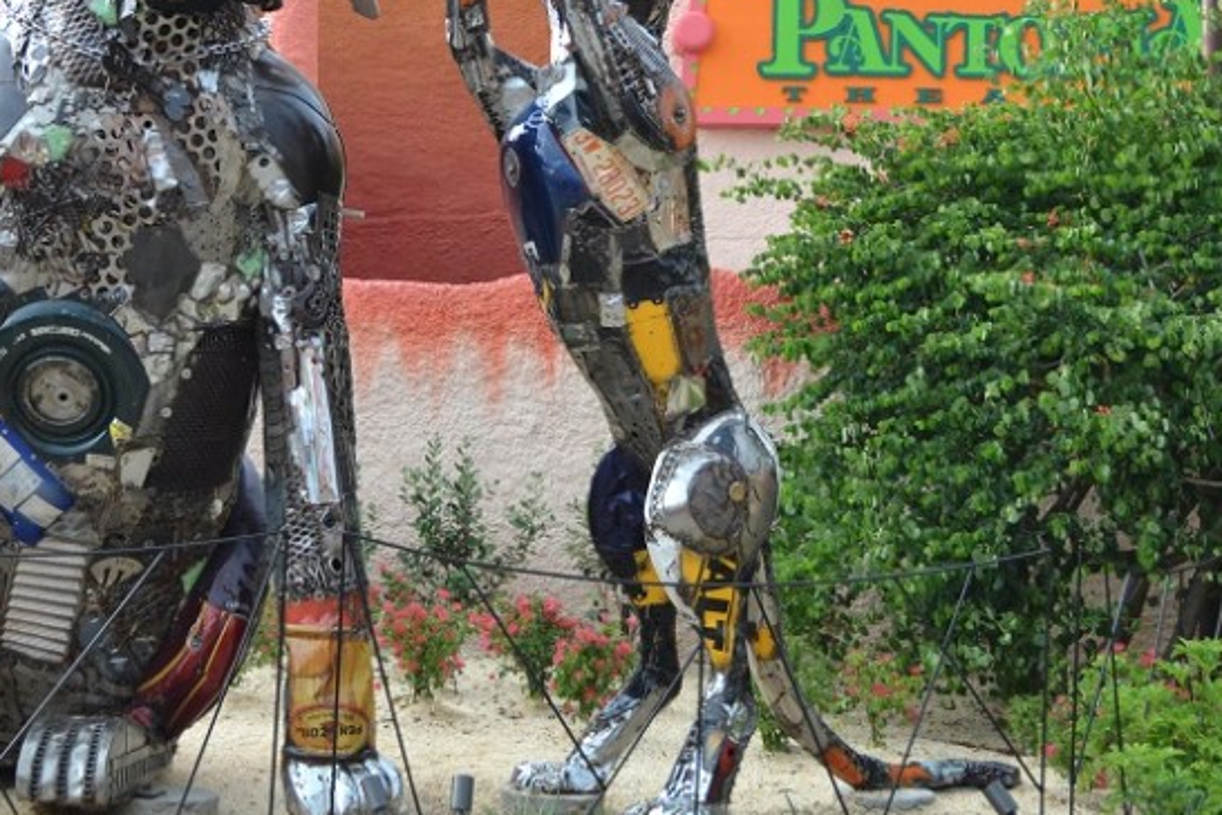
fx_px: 1969
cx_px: 439
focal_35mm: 58
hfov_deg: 34.3
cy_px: 223
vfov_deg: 23.2
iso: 400
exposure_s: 1/80
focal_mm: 22
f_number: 4.5
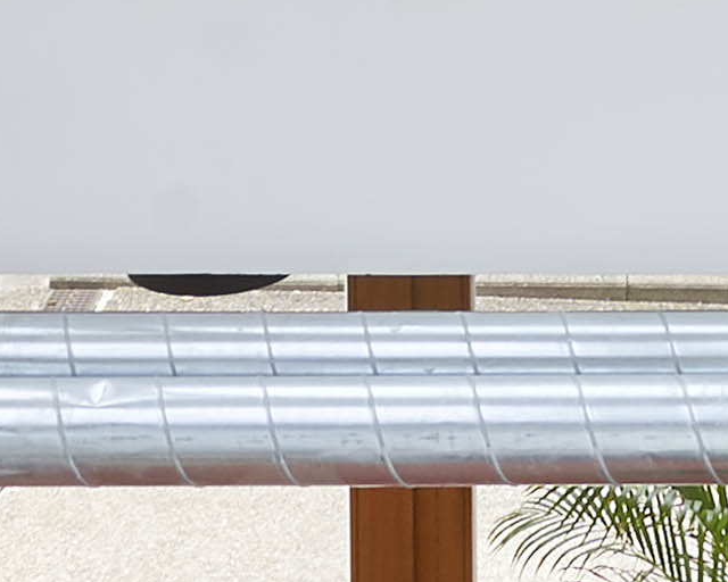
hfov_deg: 11.6
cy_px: -824
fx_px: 3490
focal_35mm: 162
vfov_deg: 8.7
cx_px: 912
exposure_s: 1/20
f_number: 13
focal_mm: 15
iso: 100
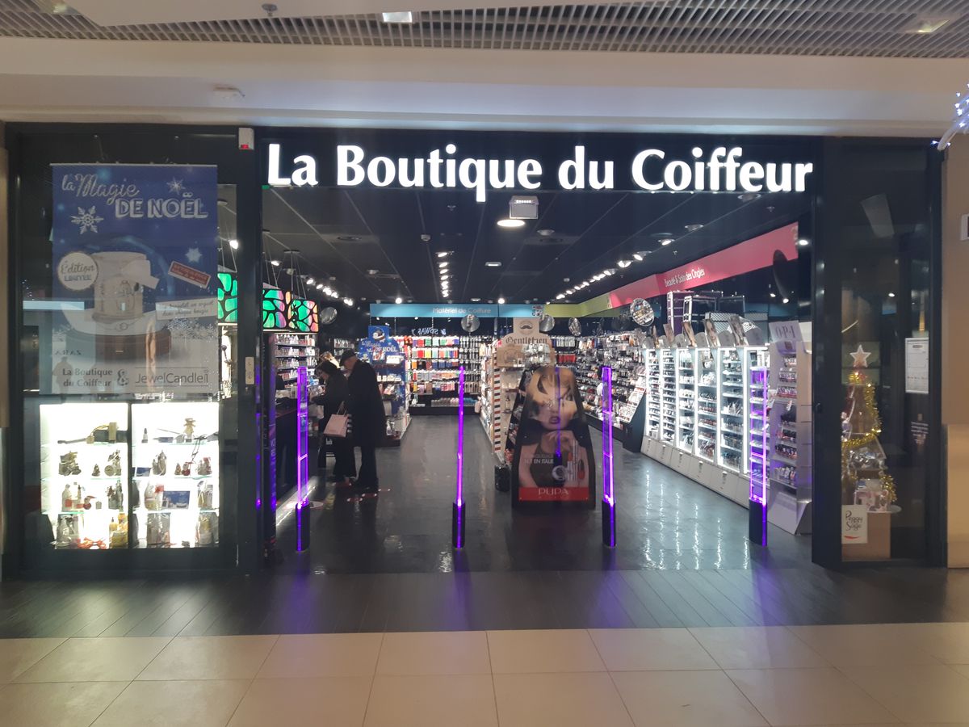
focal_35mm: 26
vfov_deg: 53.1
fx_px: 728
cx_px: 484
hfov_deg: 67.3
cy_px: 364
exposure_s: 1/50
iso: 80
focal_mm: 3.93
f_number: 1.7
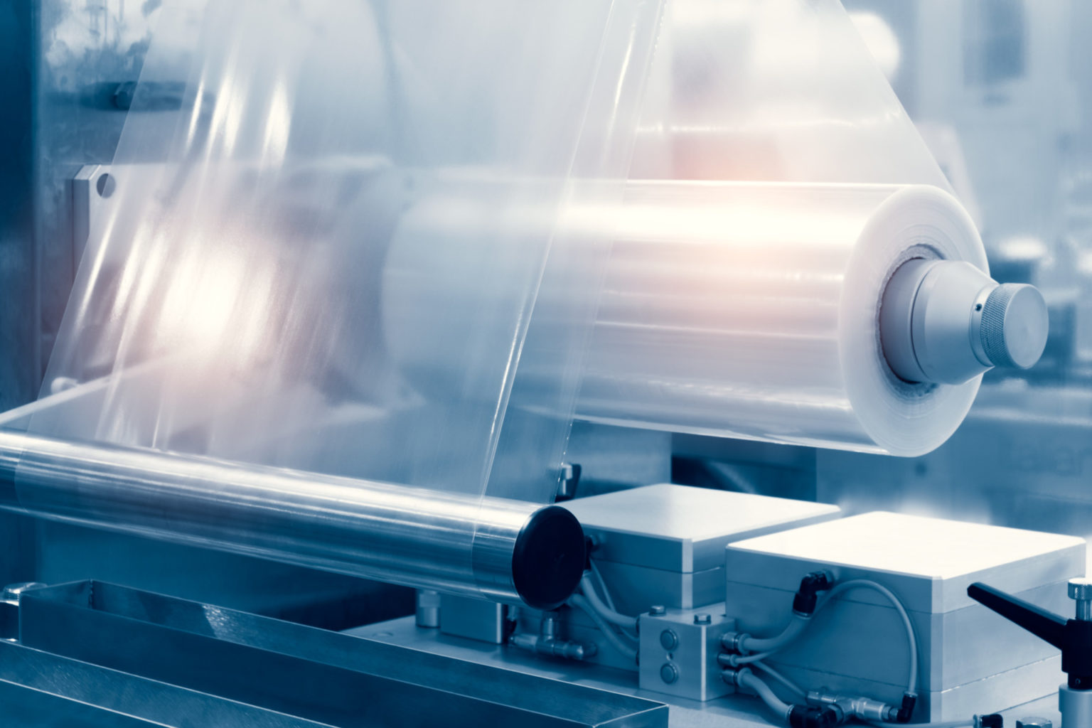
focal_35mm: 76
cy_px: 364
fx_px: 2305
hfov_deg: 26.7
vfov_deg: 17.9
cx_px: 546
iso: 200
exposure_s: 1.4
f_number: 11
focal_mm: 50.5
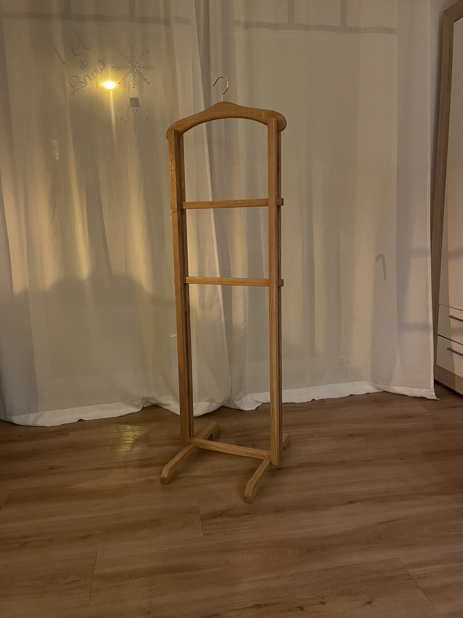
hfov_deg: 53.1
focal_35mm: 26
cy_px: 309
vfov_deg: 67.3
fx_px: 464
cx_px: 232
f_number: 1.6
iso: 800
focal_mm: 4.2
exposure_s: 1/25
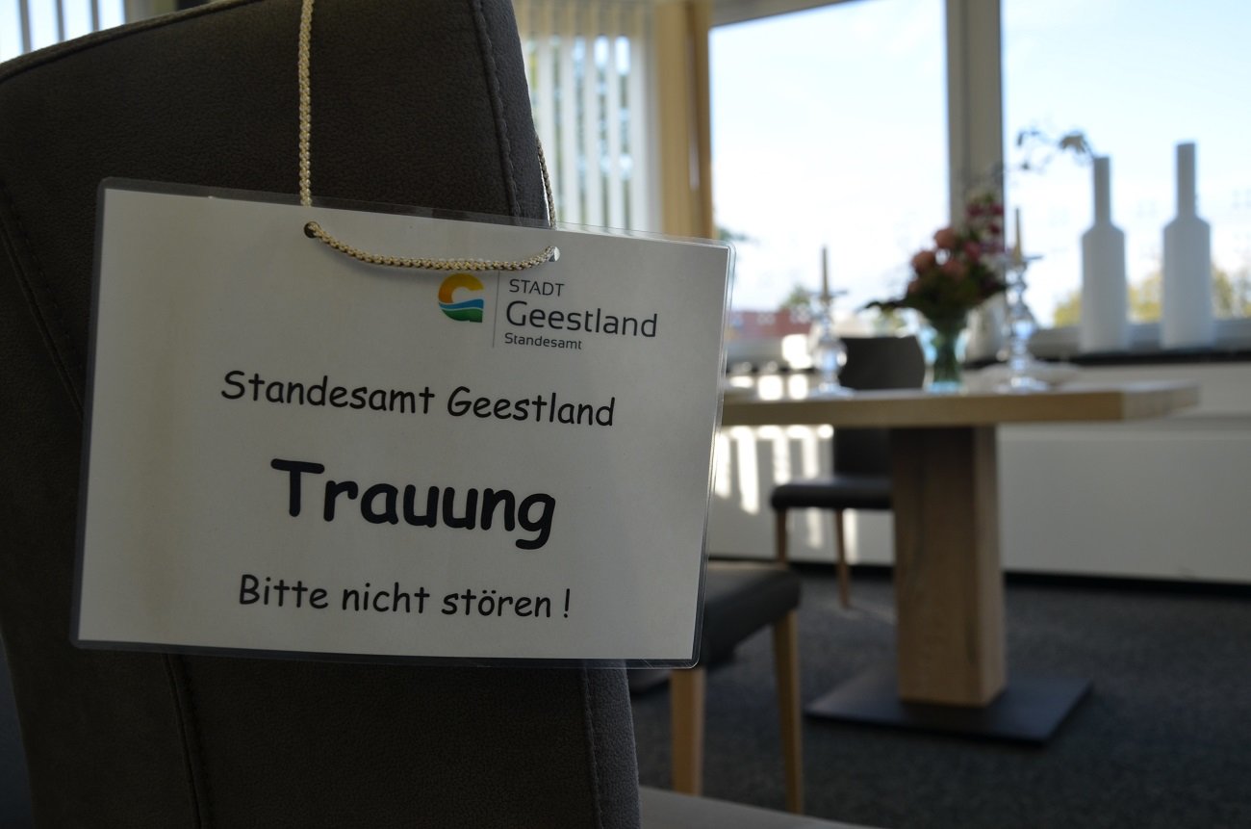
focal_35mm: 38
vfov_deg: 35.3
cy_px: 414
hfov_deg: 51.4
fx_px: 1300
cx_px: 626
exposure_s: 1/160
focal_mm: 25
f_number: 6.3
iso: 200
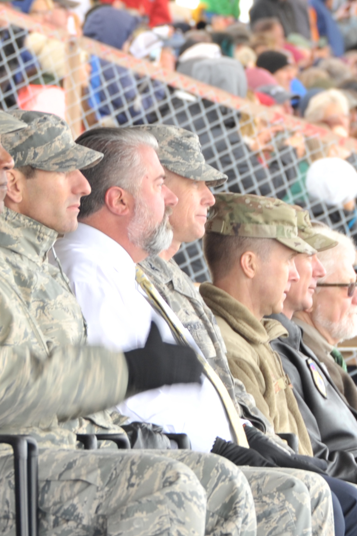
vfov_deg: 11.4
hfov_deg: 7.6
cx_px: 252
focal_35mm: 181
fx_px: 2692
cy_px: 268
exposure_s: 1/25
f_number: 5.6
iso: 250
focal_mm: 120
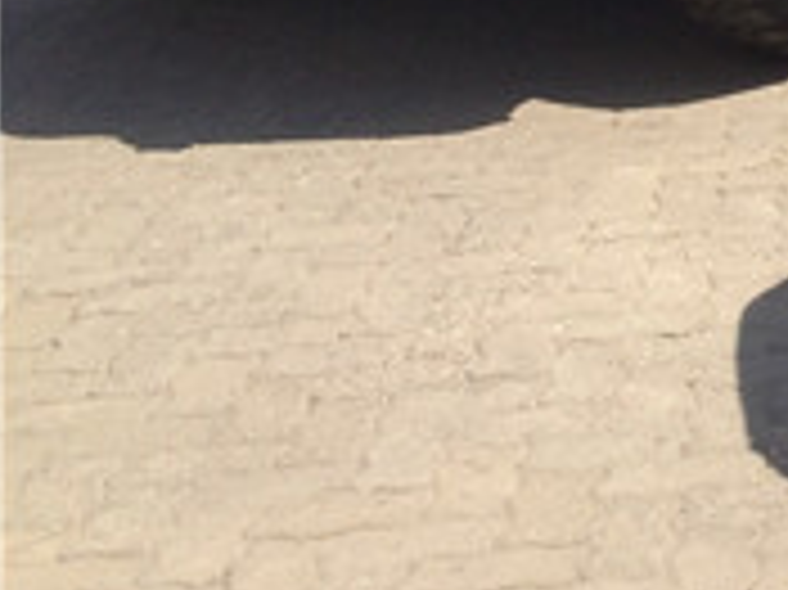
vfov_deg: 13.2
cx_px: 1436
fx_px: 2411
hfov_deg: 15.7
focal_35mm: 106
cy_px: -288
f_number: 2.2
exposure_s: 1/1368
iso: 32
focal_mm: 4.15
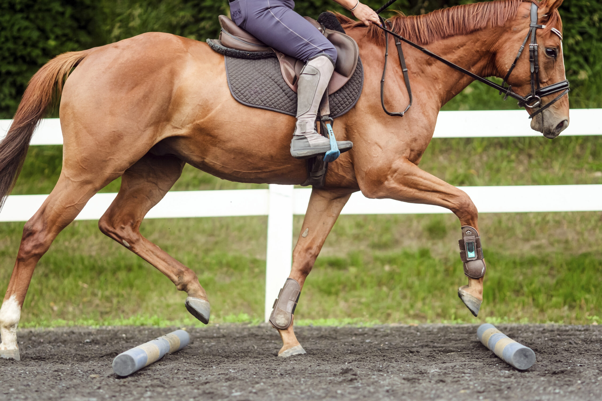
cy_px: 200
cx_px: 301
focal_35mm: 203
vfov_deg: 6.8
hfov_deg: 10.1
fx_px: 3395
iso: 400
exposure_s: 1/1250
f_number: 2
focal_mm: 135
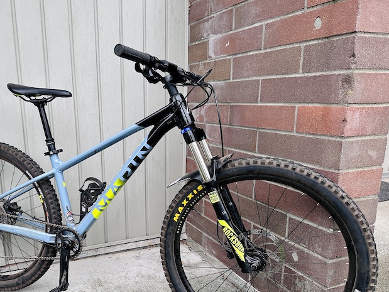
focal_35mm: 31
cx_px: 139
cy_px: 181
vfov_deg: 45.1
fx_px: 349
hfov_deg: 57.4
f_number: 1.78
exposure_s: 1/60
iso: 160
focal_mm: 6.86
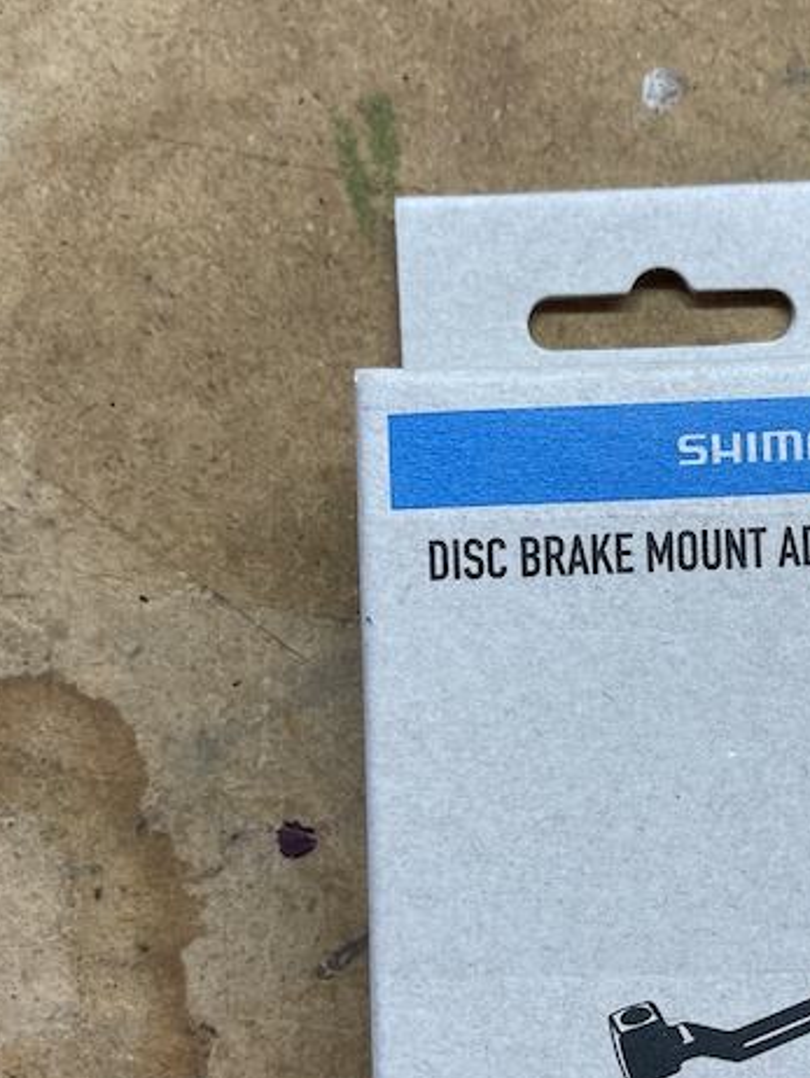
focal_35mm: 45
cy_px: 702
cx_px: 684
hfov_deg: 31.1
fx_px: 1403
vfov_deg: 41.6
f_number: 1.6
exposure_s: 1/120
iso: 80
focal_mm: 5.1
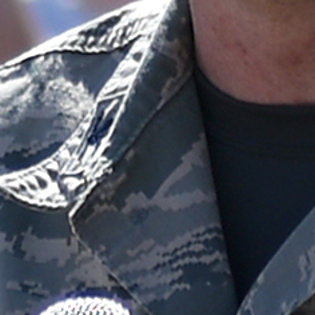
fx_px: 4406
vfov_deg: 4.1
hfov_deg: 4.0
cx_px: -535
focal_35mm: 428
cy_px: 3
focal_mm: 66
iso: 80
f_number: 2.8
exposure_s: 1/1250
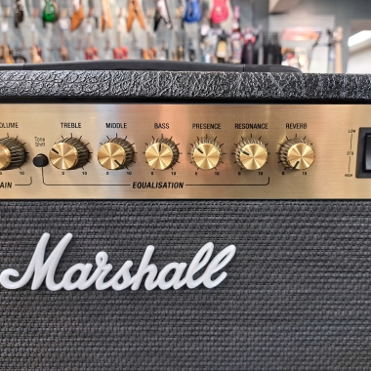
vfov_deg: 55.6
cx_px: 209
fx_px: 352
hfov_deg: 55.5
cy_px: 186
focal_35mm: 29
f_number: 1.8
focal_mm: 5.23
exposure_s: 1/60
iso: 320
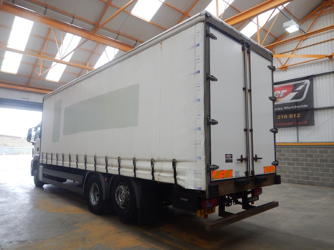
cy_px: 125
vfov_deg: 56.8
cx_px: 167
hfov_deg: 71.6
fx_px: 232
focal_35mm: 24
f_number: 2.8
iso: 125
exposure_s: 1/60
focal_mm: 4.3
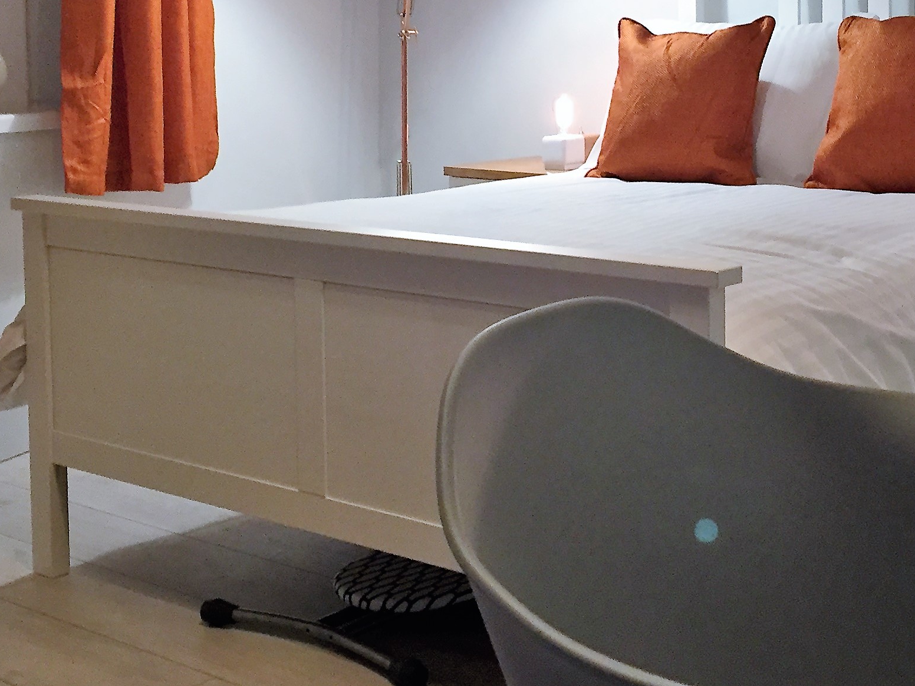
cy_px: 154
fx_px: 1612
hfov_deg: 31.4
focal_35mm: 61
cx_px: 605
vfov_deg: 23.7
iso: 160
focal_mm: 4.15
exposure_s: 1/33
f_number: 2.2
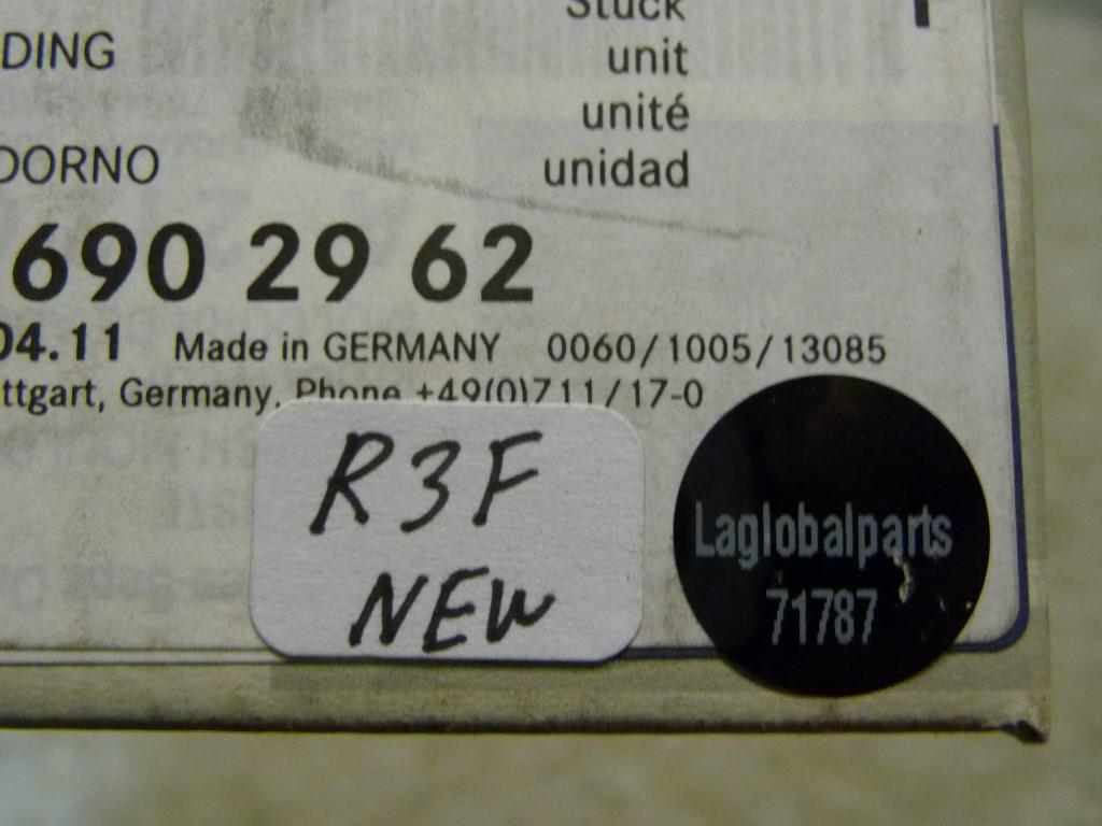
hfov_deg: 52.6
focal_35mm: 35
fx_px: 1114
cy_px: 413
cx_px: 551
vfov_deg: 40.7
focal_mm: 4.7
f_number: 3.3
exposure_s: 1/25
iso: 400
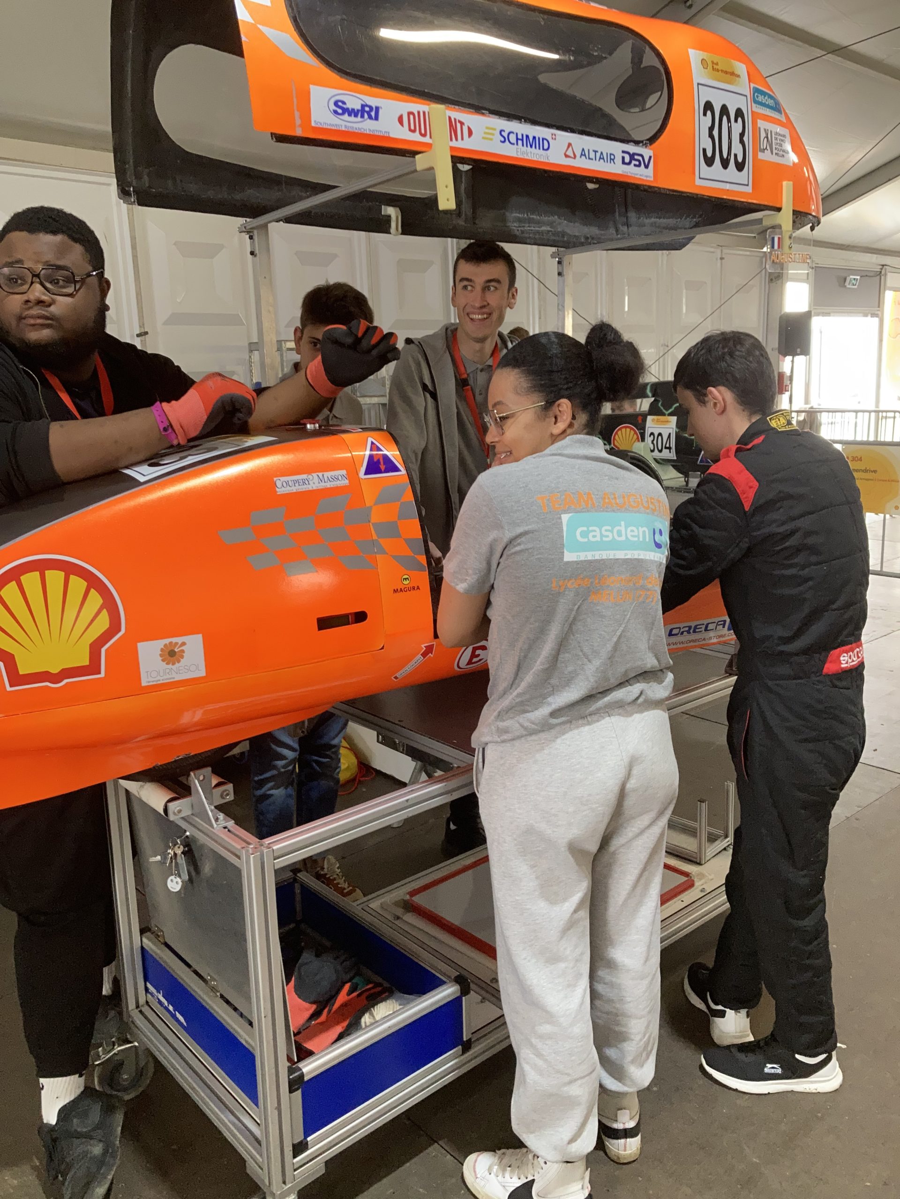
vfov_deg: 63.4
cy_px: 600
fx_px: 971
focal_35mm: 28
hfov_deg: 49.7
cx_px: 450
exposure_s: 1/50
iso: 200
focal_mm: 3.99
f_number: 1.8
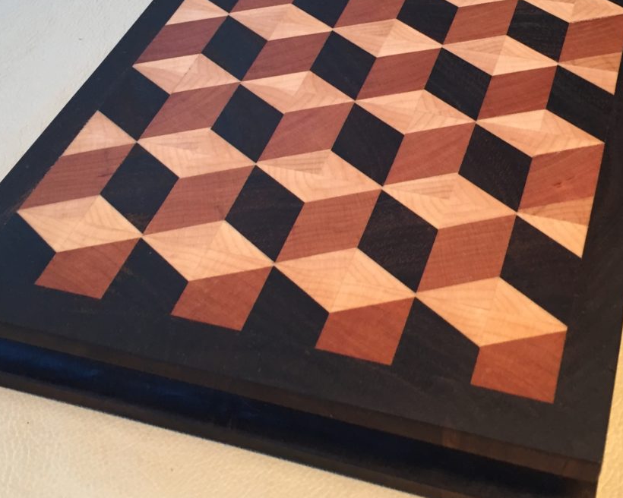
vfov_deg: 28.2
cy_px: 128
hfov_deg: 35.2
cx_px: 372
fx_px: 977
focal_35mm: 53
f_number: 2.2
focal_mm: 4.15
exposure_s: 1/30
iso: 125
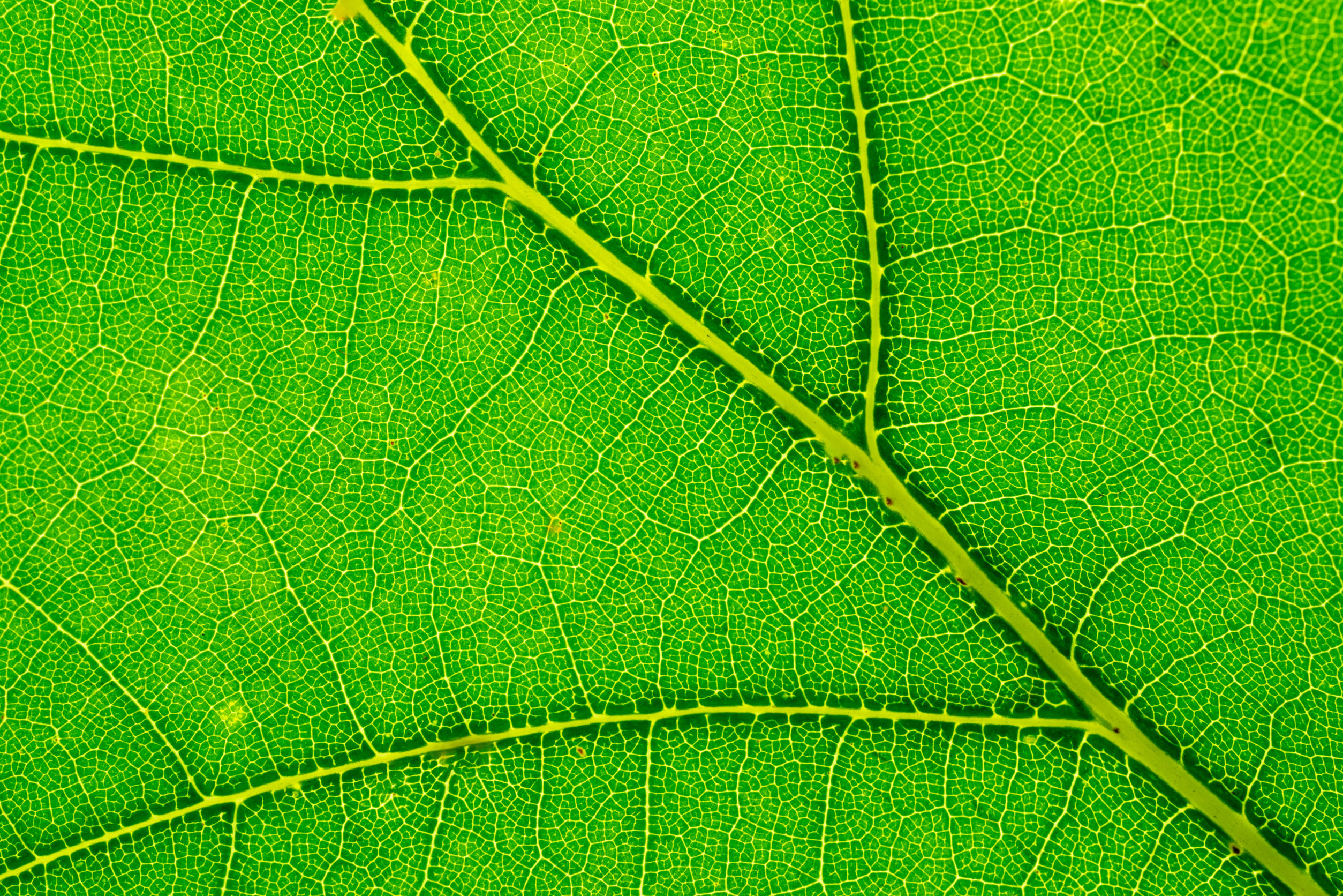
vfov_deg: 22.6
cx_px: 672
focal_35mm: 60
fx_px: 2238
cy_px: 448
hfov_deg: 33.4
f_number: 16
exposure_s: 1/20
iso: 125
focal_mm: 40
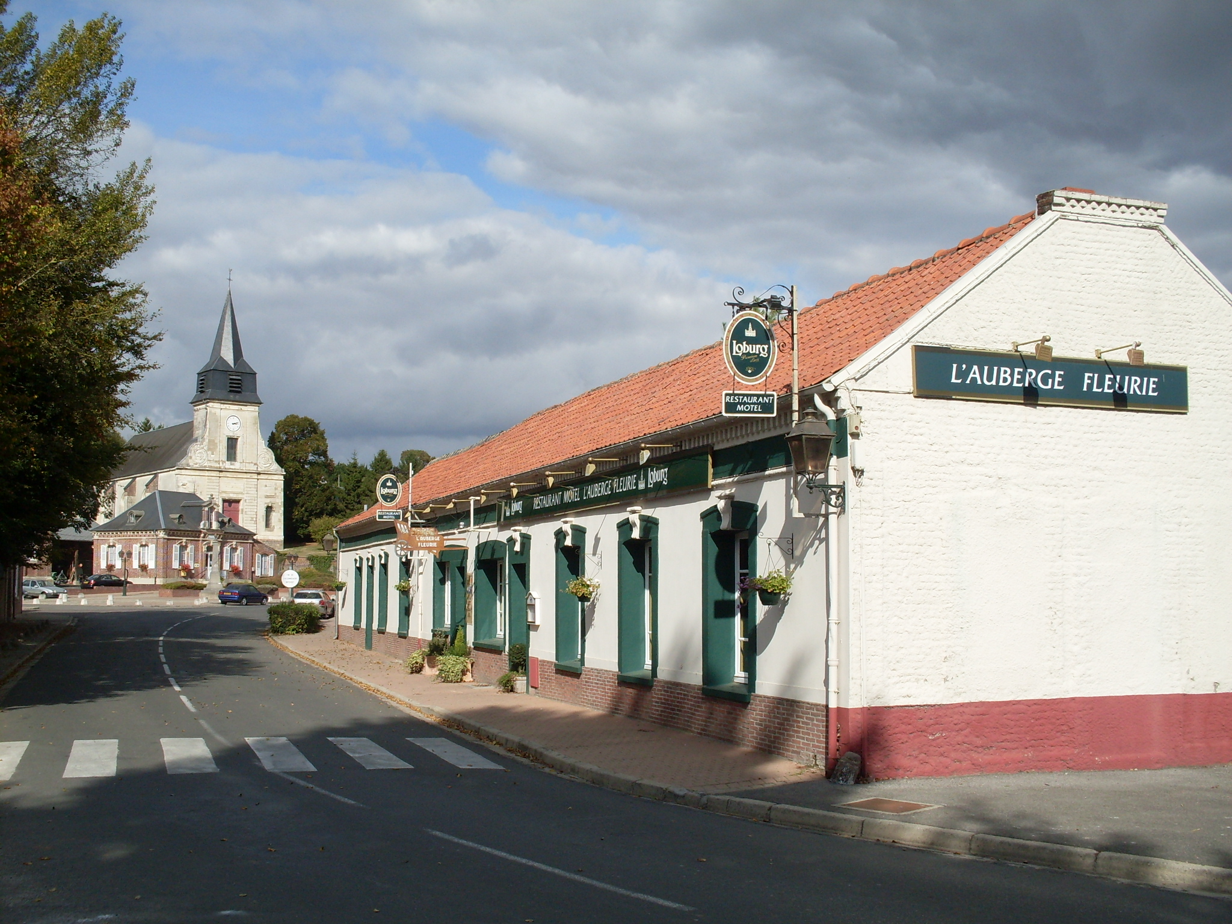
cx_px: 616
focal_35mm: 38
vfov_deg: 37.7
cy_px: 462
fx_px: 1352
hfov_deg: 49.0
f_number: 8.4
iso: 80
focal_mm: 6.3
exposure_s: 1/250
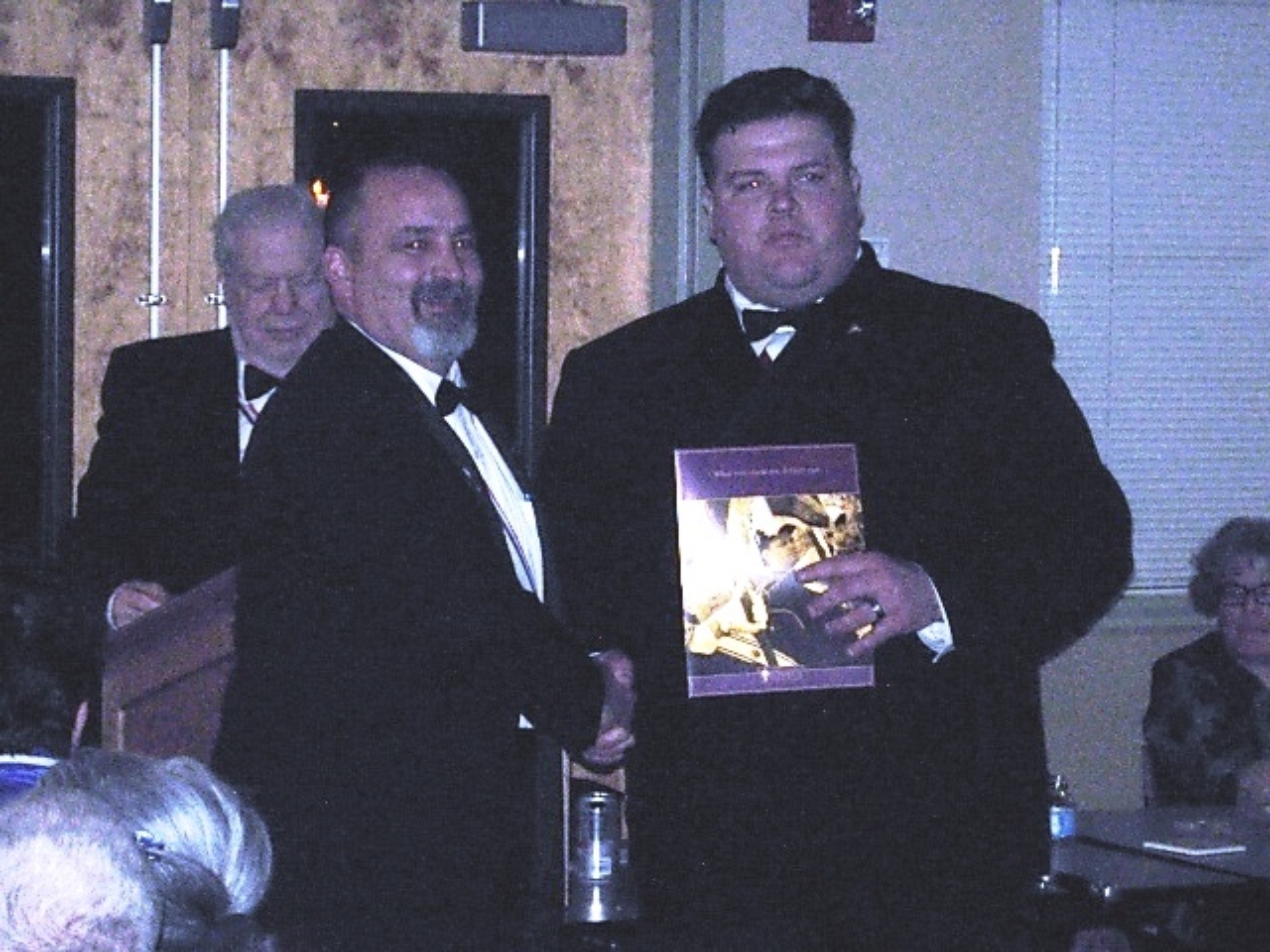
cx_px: 635
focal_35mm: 126
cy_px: 476
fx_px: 4623
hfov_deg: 15.6
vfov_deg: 11.8
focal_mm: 26.3
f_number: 5.3
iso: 200
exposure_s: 1/362
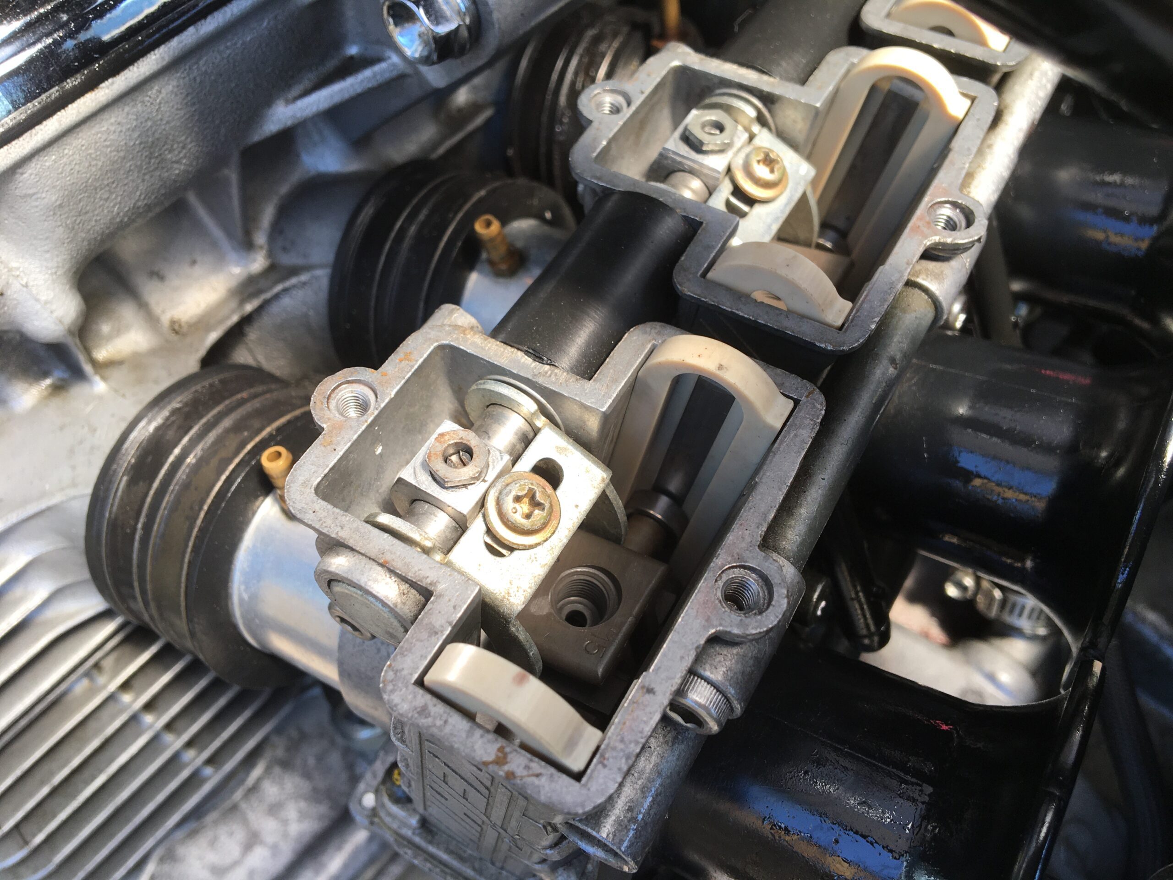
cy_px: 440
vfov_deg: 48.2
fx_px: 983
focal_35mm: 29
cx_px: 586
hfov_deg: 61.7
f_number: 2.2
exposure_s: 1/196
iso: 25
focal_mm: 4.15
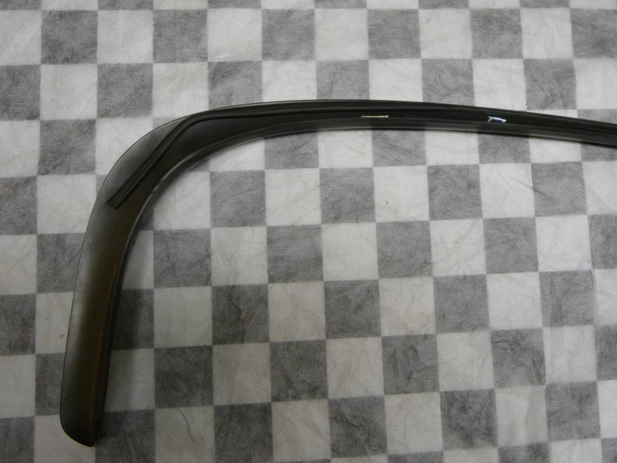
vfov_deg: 37.7
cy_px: 225
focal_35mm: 38
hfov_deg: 48.6
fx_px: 677
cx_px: 382
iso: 100
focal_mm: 4.7
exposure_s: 1/30
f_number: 3.3
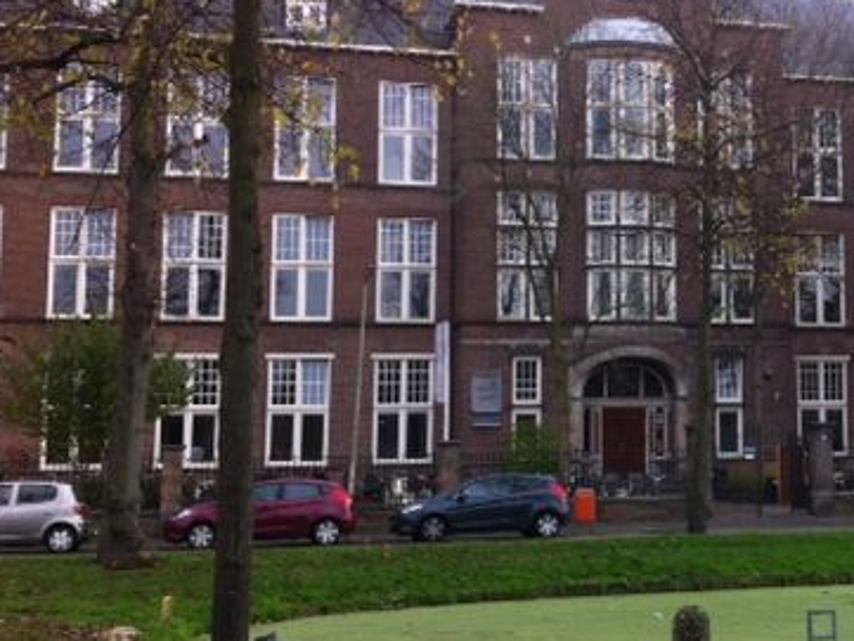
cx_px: 684
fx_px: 1530
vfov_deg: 23.6
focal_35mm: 62
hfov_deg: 30.4
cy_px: 251
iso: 80
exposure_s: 1/186
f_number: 2.8
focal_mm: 3.85
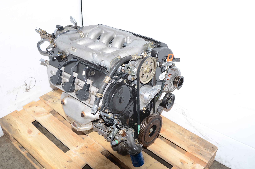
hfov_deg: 53.2
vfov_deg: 36.7
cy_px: 84
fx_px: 254
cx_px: 128
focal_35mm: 36
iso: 100
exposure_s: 1/100
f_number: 3.5
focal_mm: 24
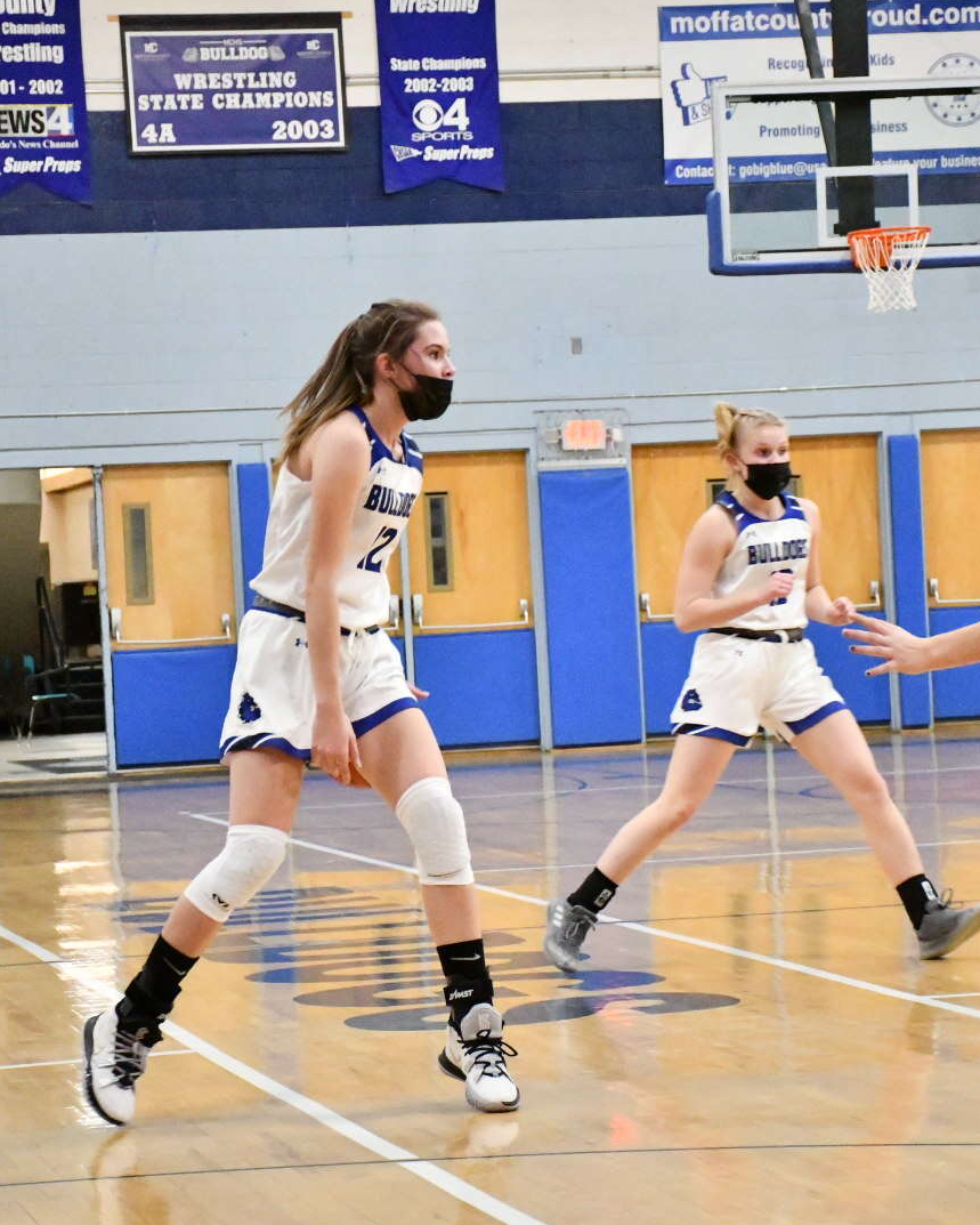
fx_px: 4313
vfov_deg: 16.2
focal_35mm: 119
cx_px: 485
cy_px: 612
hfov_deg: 13.0
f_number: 5
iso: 12800
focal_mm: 56
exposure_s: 1/320
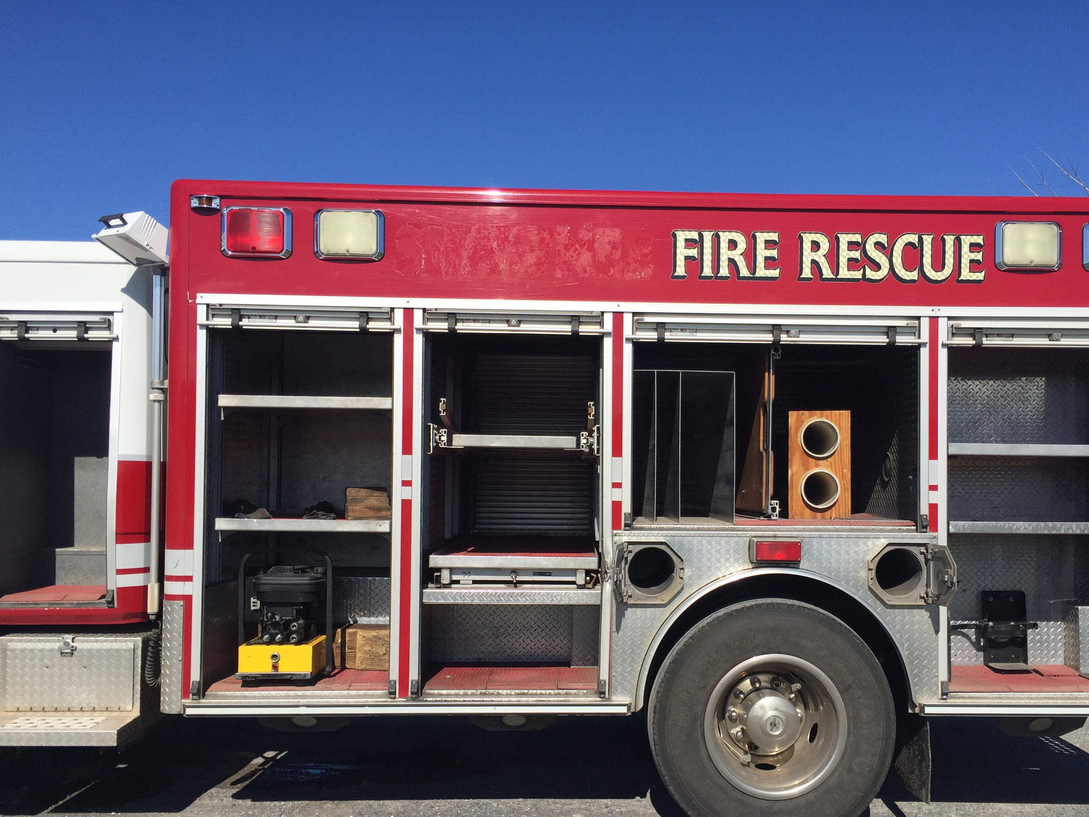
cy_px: 461
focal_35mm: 33
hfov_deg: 55.2
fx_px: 1038
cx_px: 617
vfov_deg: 42.9
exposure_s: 1/3300
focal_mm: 4.15
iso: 32
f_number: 2.2
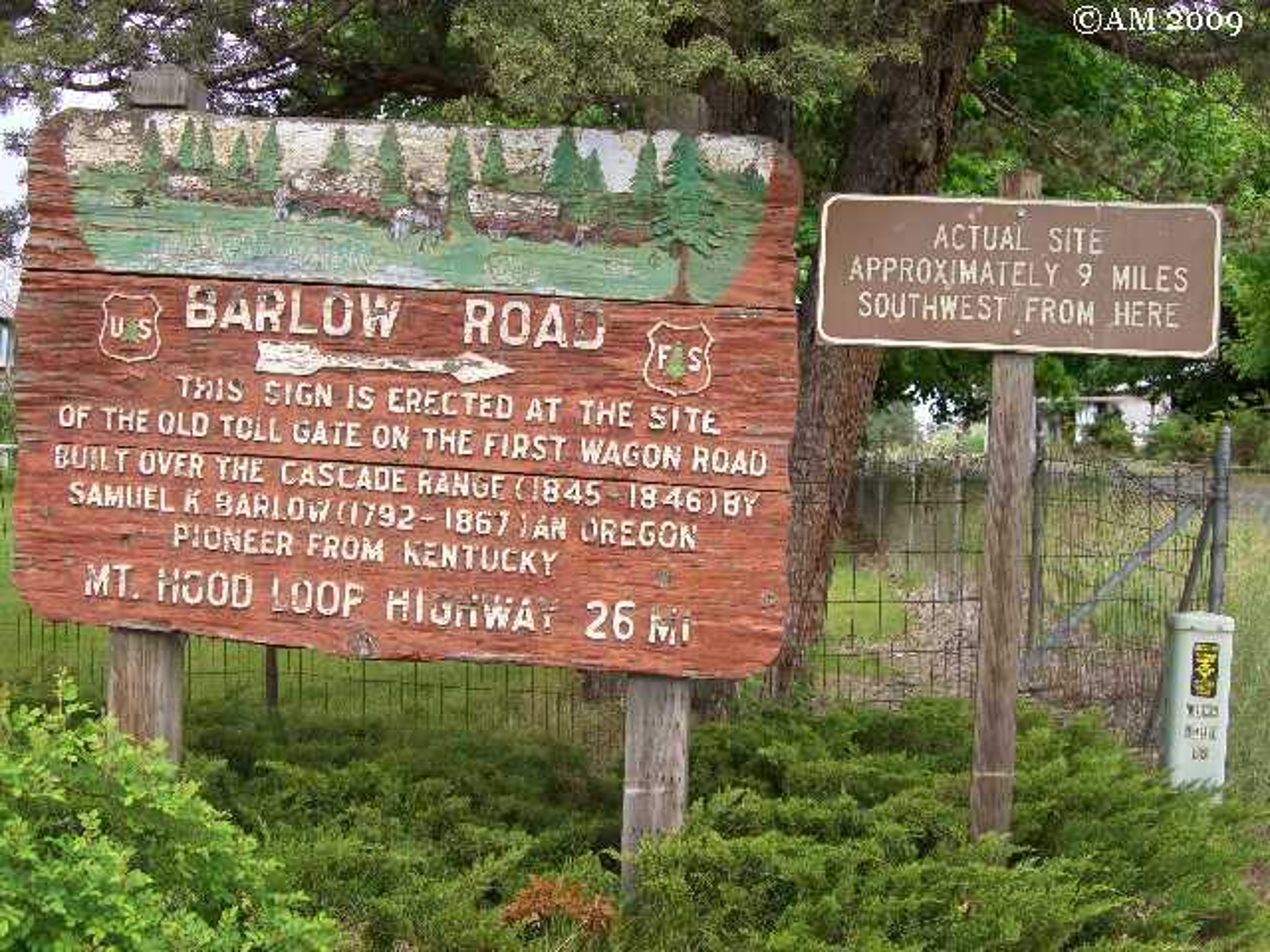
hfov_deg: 41.2
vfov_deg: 31.5
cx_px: 635
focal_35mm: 46
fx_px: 1688
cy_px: 476
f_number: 3.1
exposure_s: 1/200
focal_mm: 9.6
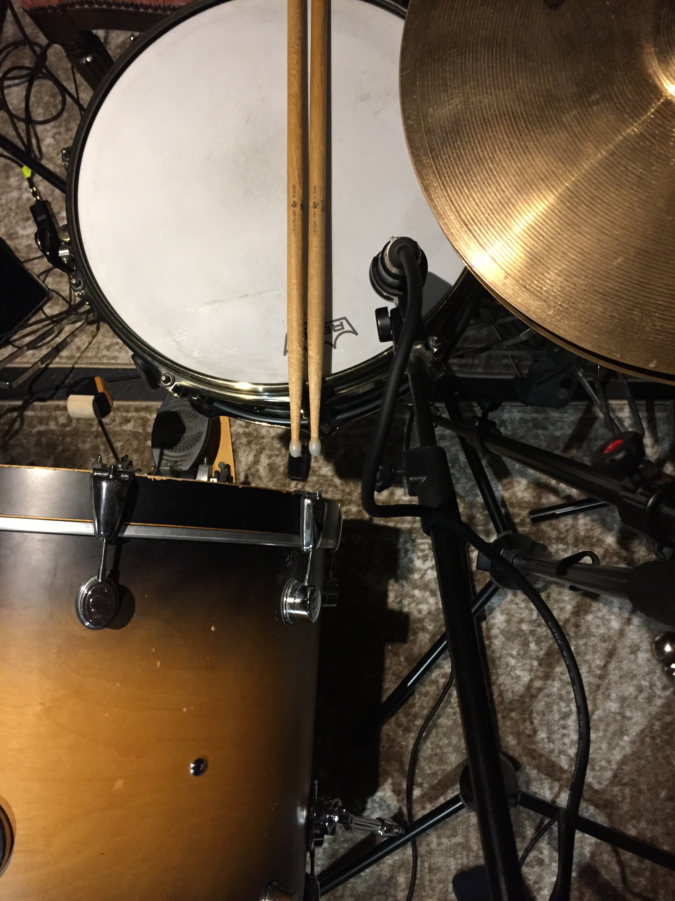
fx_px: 754
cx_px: 338
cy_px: 450
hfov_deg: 48.2
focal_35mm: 29
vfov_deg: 61.7
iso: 200
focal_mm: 4.15
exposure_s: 1/33
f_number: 2.2
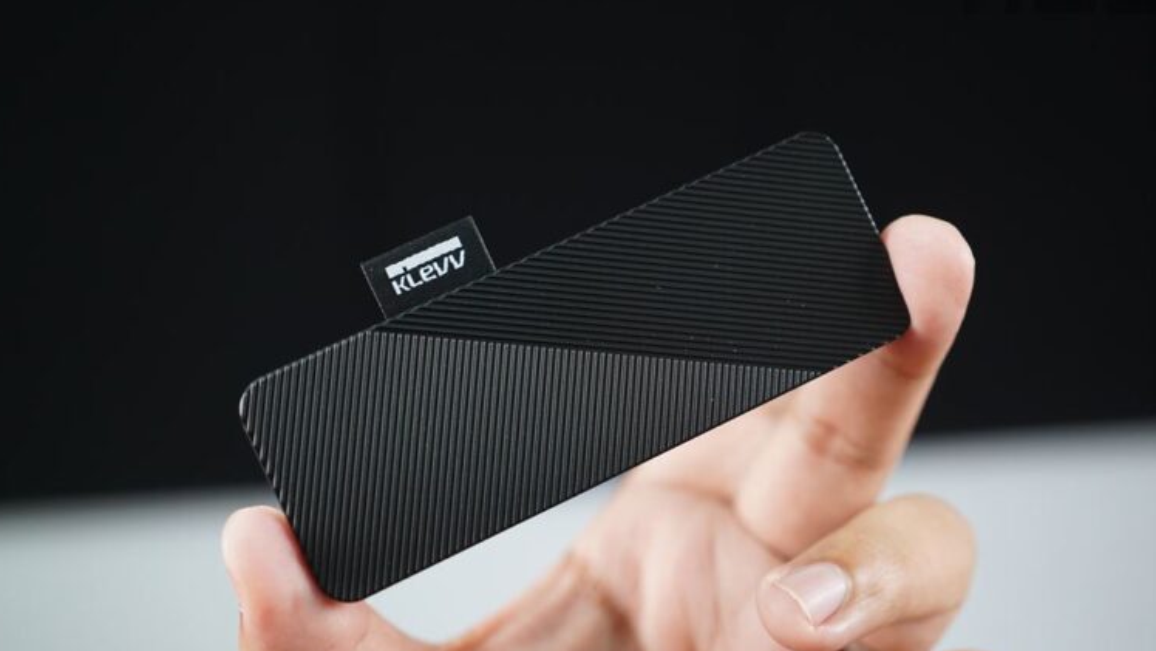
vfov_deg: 27.7
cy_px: 342
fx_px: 1318
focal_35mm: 43
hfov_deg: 47.4
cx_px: 572
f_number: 3.5
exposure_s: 1/125
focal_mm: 40
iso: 1600
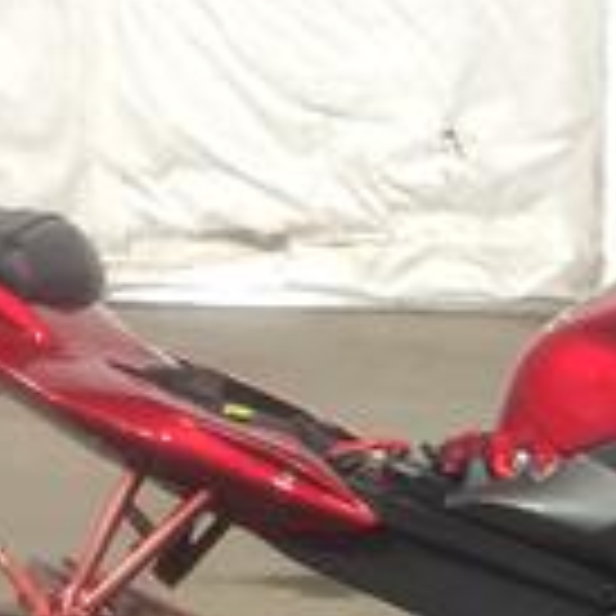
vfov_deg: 14.2
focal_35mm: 120
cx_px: 697
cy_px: 692
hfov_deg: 14.2
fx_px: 2416
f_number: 2.2
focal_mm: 4.15
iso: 160
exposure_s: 1/30
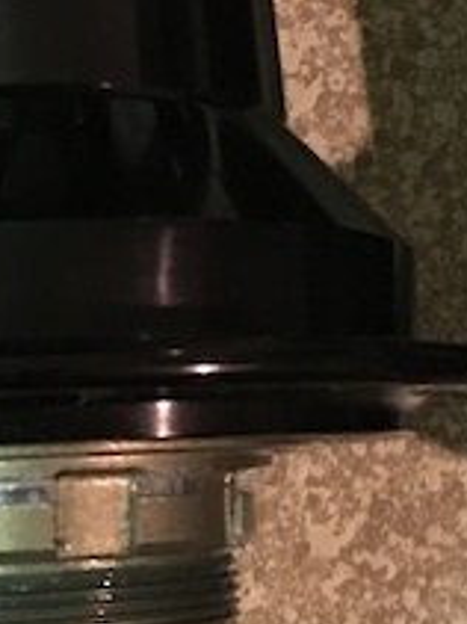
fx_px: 1981
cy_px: -27
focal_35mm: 110
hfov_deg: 13.4
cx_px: 378
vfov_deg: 17.4
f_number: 2.2
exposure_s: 1/4
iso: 80
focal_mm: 4.15
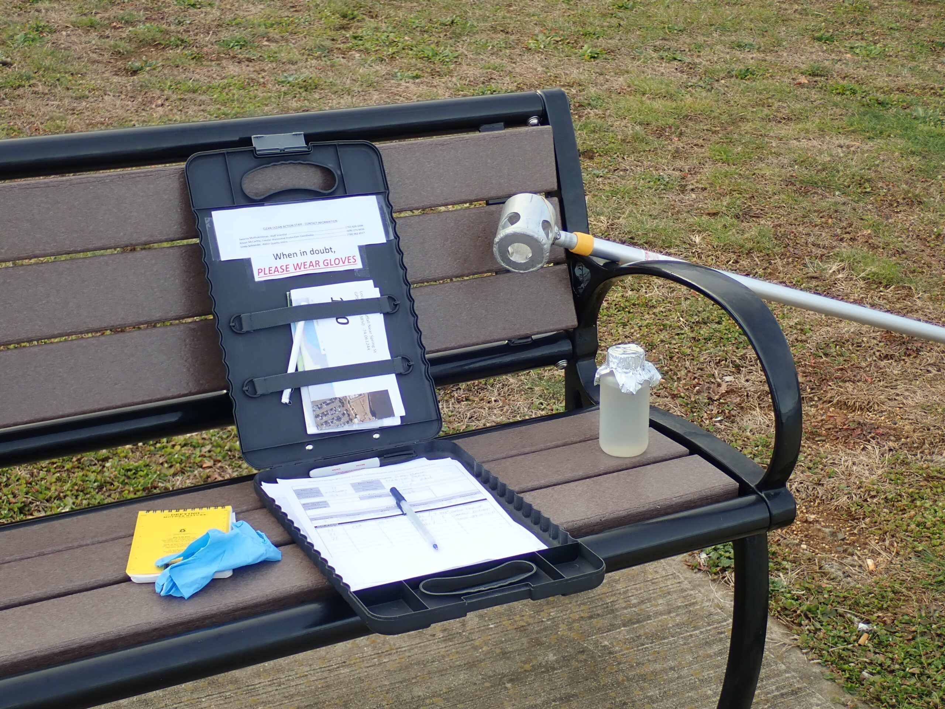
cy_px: 354
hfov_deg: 36.2
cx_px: 472
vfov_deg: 27.5
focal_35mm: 53
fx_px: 1447
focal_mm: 9.61
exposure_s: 1/125
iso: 100
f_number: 3.4
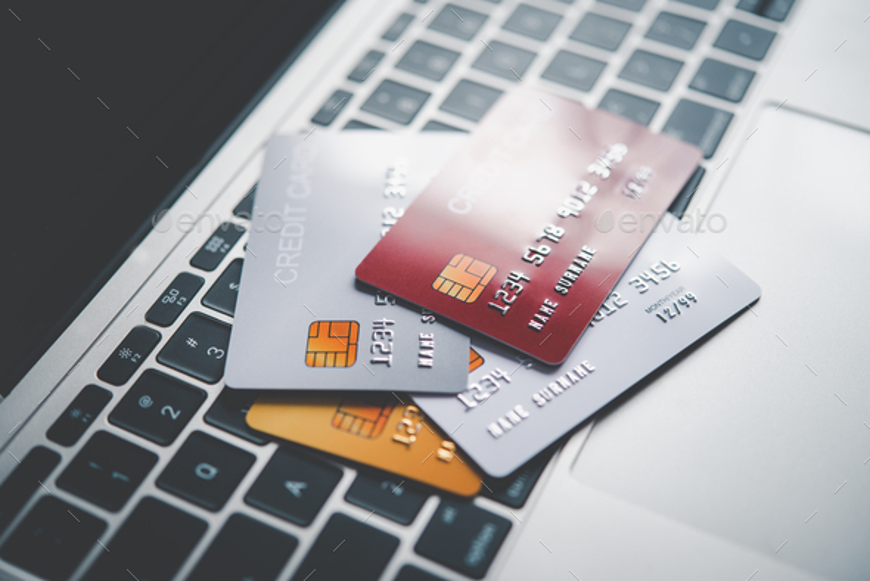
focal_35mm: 60
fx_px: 1451
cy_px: 290
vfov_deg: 22.6
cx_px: 435
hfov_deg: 33.4
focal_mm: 60
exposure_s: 1/200
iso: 320
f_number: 3.5
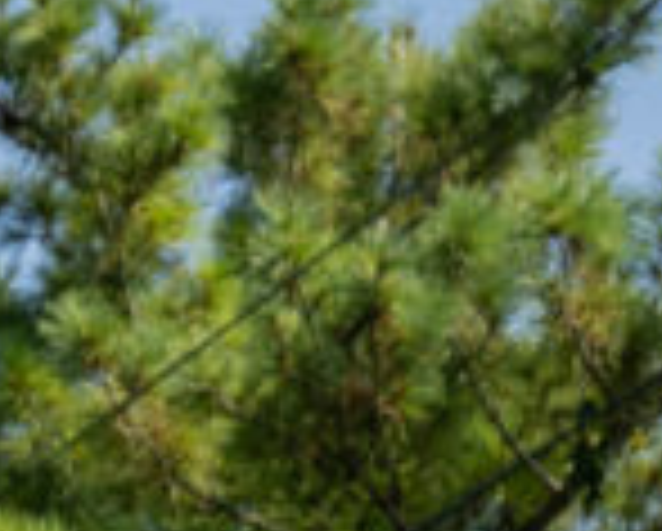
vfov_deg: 1.6
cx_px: -1432
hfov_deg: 1.9
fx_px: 19540
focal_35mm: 996
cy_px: 819
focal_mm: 130
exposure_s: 1/3200
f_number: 3.2
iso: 200
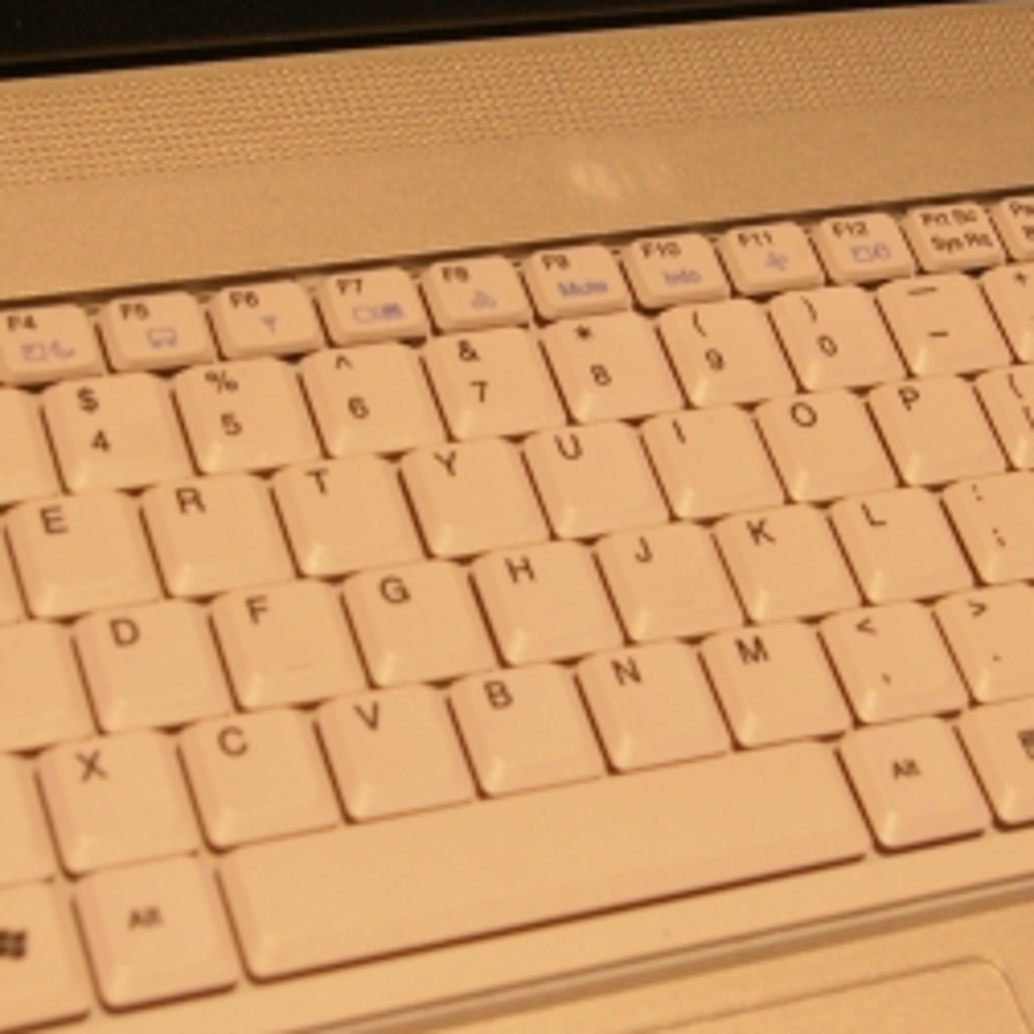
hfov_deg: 18.5
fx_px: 3177
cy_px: 382
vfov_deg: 18.5
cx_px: 657
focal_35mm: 94
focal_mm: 31
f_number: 5.6
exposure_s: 1/90
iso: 800
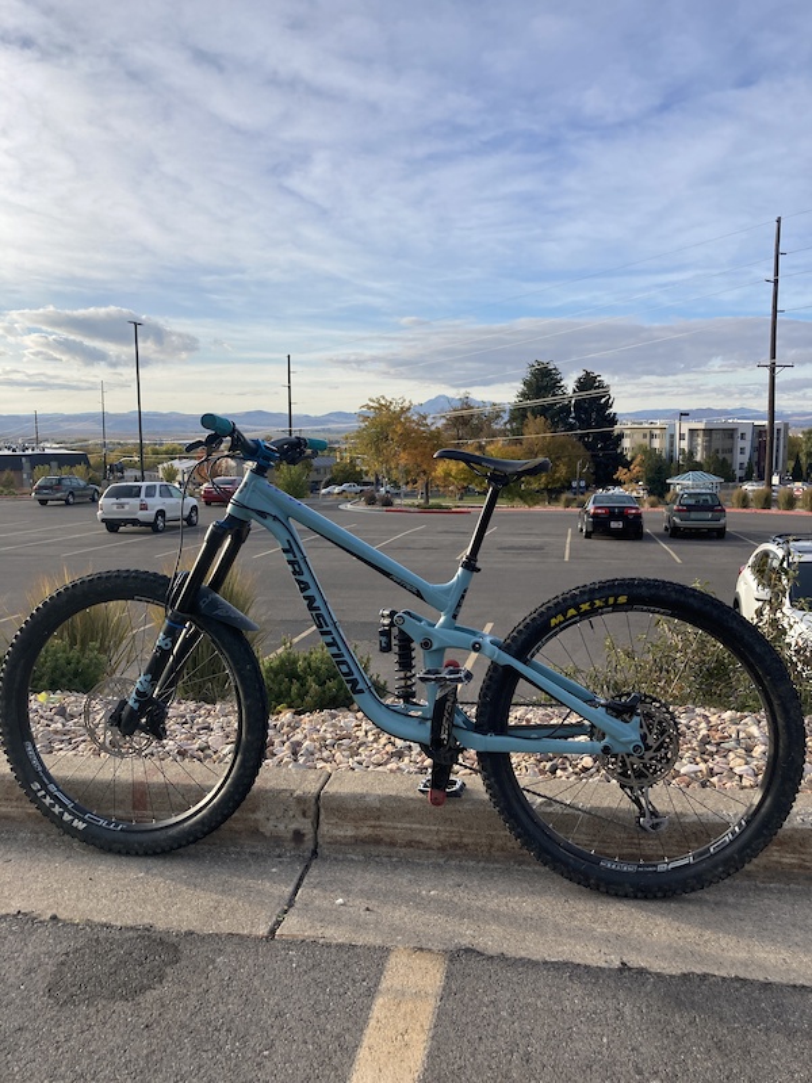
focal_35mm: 28
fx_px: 876
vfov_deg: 63.4
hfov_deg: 49.7
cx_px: 406
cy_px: 542
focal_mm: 3.99
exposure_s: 1/1130
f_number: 1.8
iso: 20
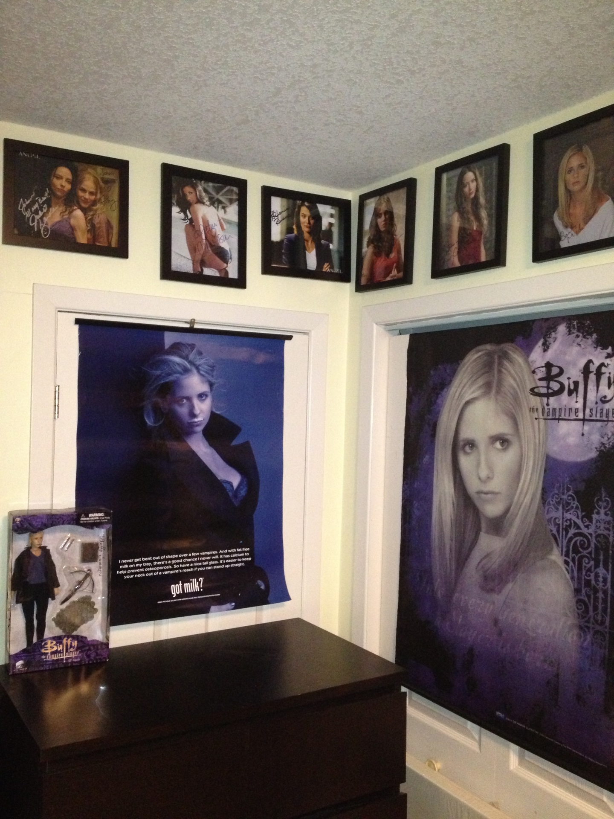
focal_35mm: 35
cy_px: 410
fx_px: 828
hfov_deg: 40.7
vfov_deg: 52.6
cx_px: 307
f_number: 2.4
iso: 500
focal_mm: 4.28
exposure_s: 1/16
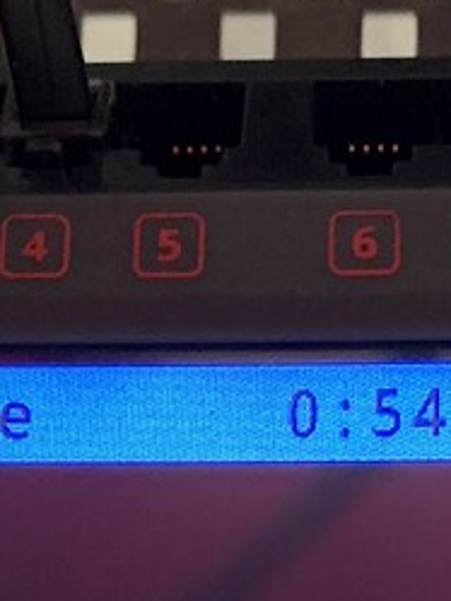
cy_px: 775
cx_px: 246
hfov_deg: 13.8
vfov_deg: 17.3
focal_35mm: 107
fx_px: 1857
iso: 400
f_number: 1.8
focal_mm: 4.25
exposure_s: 1/40
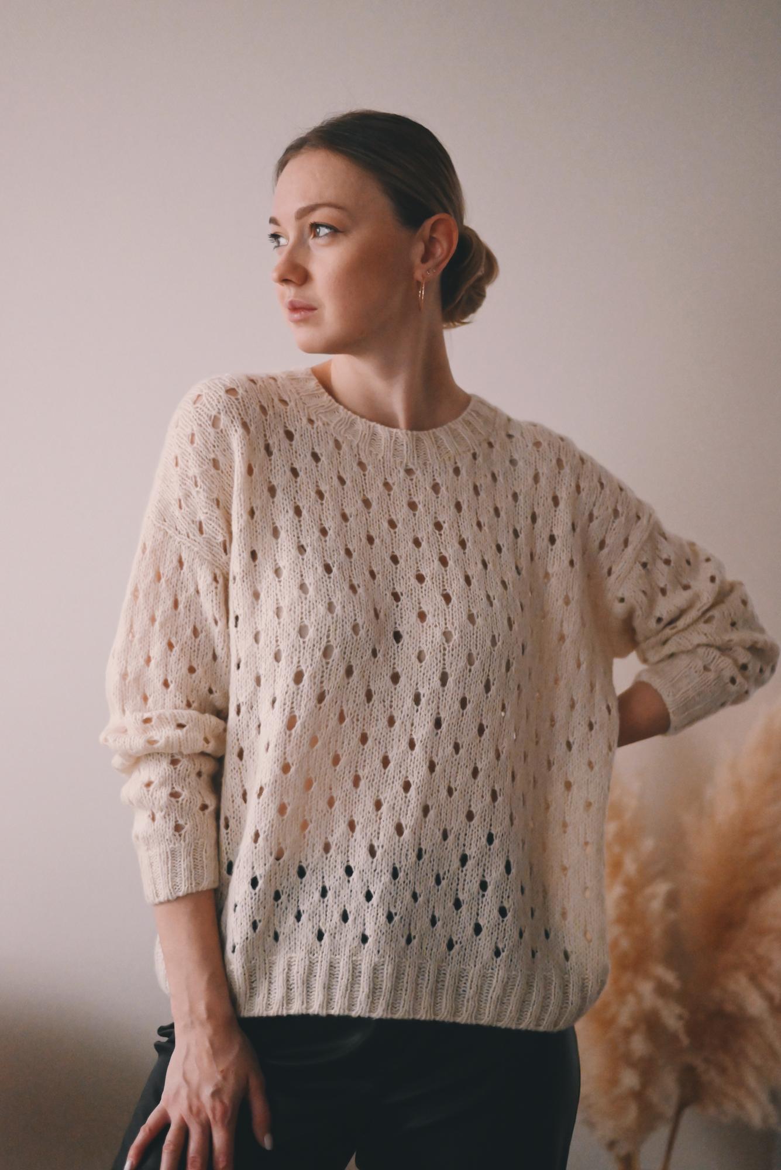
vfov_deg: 39.6
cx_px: 390
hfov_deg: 27.0
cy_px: 585
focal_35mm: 50
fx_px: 1626
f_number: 1.8
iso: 5600
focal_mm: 50
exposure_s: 1/2000
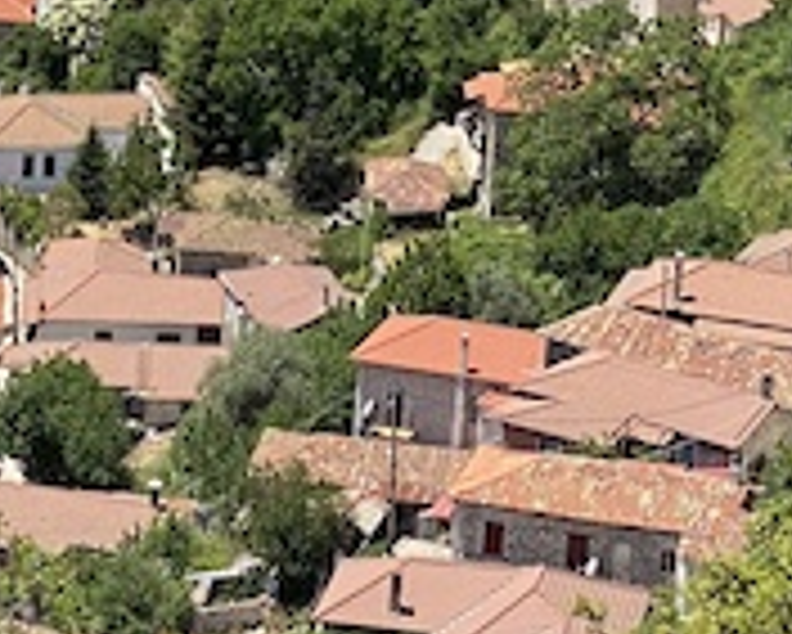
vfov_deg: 6.7
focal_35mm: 231
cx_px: 414
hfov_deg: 8.4
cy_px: -94
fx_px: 5418
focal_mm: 6
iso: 20
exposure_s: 1/978
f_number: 2
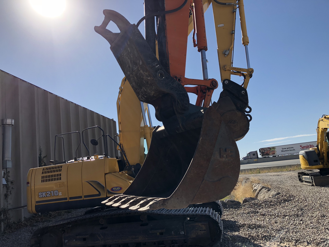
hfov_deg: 63.4
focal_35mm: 28
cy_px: 124
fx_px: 266
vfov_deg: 49.7
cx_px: 164
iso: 20
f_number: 1.8
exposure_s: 1/2433
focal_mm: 3.99
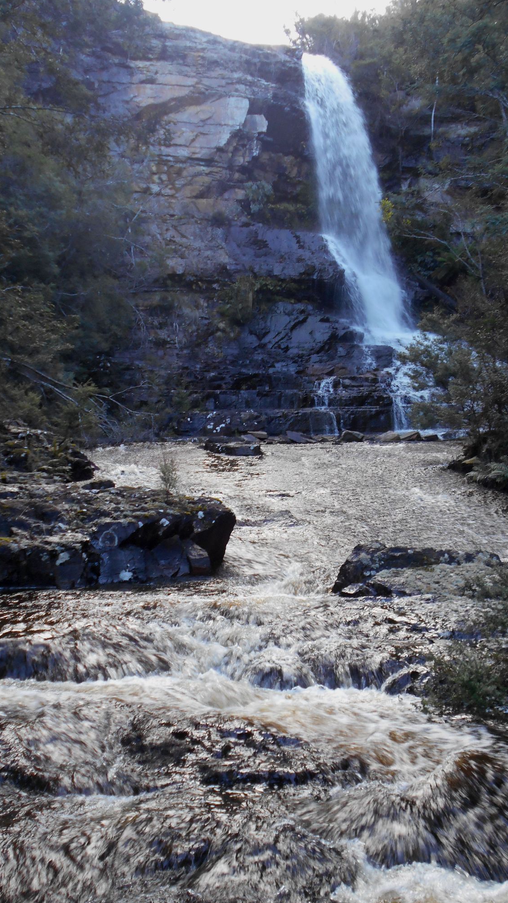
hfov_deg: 31.2
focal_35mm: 38
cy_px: 452
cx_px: 280
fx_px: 910
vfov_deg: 52.8
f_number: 3.6
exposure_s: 1/30
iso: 160
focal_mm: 5.8
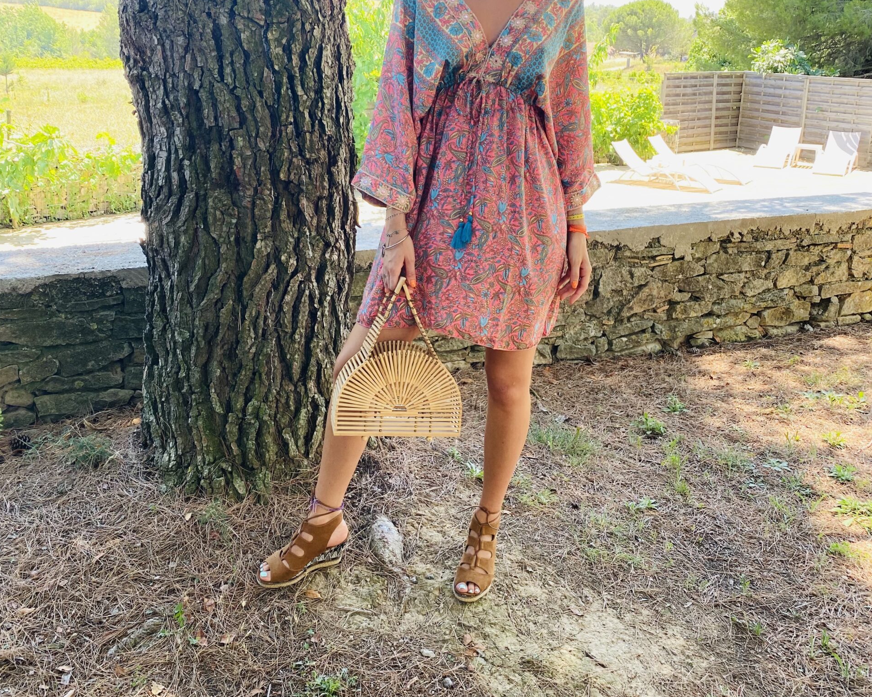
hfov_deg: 52.8
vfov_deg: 43.3
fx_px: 878
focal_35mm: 34
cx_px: 435
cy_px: 309
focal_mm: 4.25
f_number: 1.8
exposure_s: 1/178
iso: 32
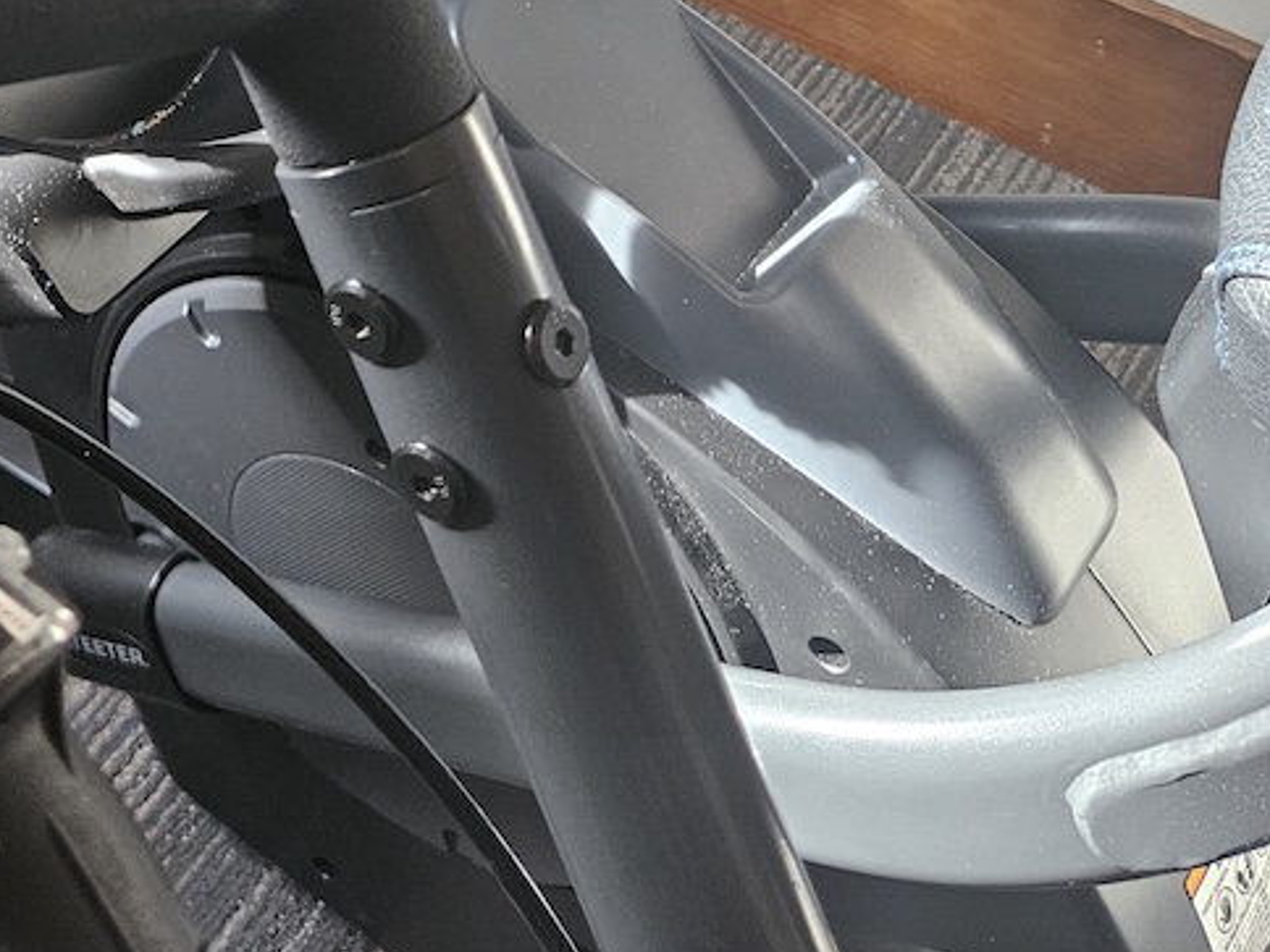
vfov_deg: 23.8
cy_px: -123
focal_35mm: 57
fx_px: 2091
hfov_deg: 31.2
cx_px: -10
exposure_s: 1/170
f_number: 1.8
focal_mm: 5.4
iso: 640
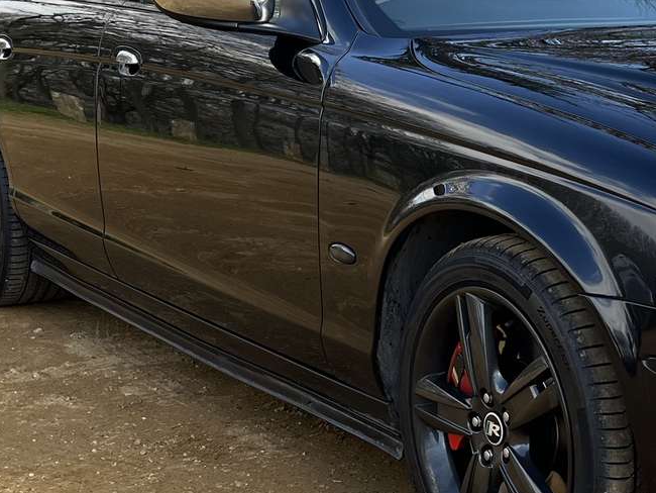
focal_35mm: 80
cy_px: 256
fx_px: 1517
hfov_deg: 23.8
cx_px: 585
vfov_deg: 18.4
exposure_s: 1/569
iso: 50
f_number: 1.6
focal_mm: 5.1
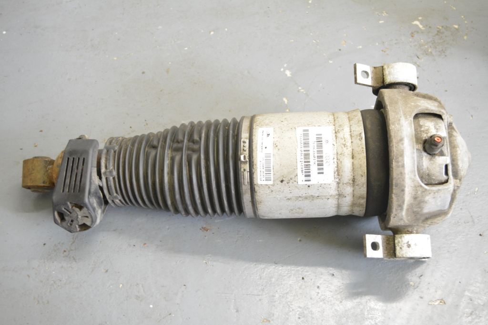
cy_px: 162
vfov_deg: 34.2
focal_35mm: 39
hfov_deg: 49.6
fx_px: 528
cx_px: 244
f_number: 4.2
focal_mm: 26
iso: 2500
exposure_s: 1/25
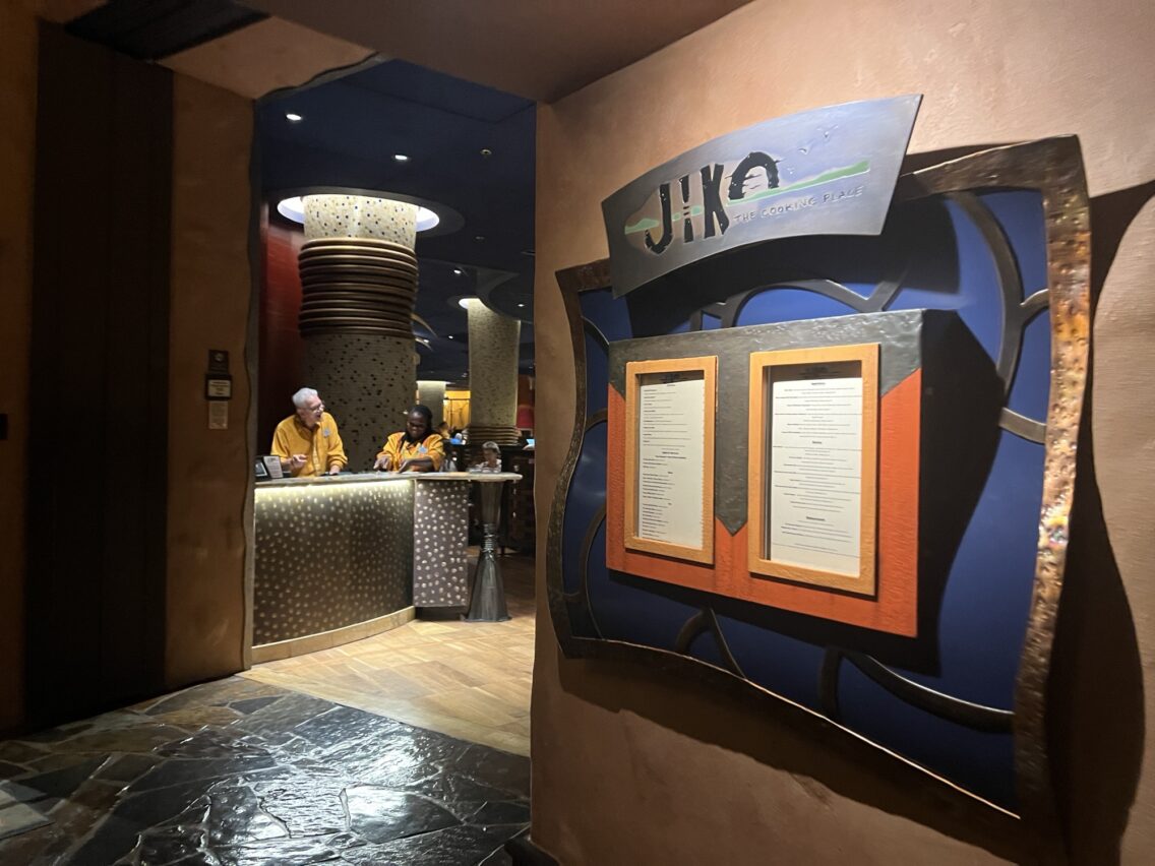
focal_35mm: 26
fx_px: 868
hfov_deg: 67.3
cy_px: 433
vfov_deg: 53.1
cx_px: 578
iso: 400
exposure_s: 1/40
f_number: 1.5
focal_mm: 5.7
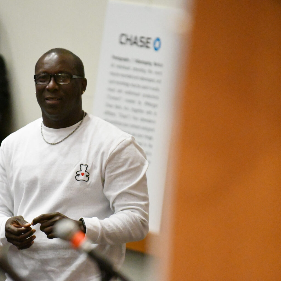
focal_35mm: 384
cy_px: 140
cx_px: 72
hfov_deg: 4.6
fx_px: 3527
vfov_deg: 4.6
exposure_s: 1/800
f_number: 2.8
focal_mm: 200
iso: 20000
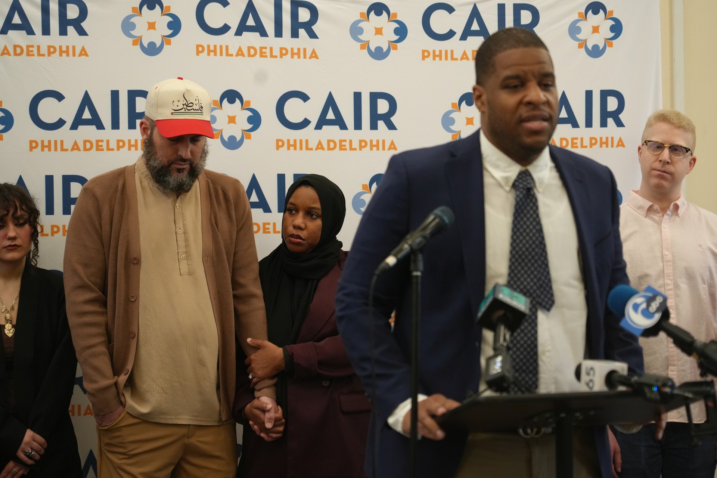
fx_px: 2091
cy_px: 239
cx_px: 358
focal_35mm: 105
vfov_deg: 13.0
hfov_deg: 19.5
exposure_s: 1/160
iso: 3200
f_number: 4
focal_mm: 105
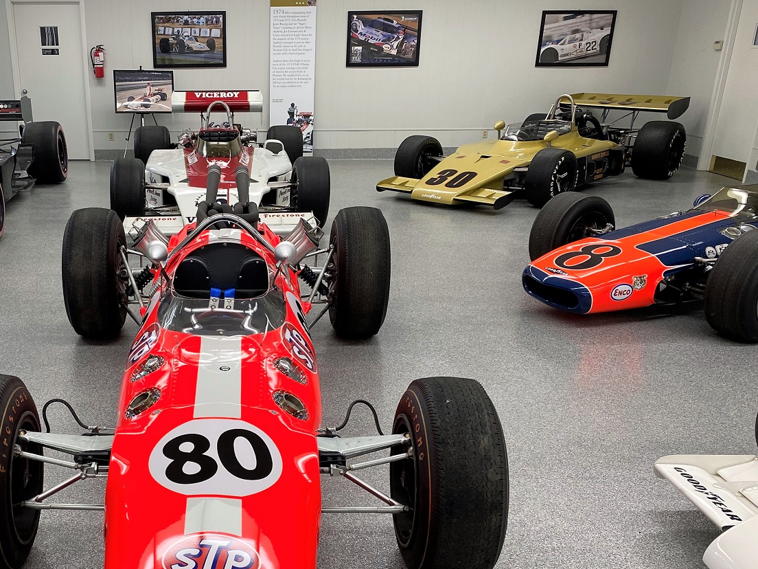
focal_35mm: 38
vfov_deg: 37.0
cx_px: 230
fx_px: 832
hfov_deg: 47.8
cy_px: 408
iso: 64
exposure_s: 1/60
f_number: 1.8
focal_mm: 4.25
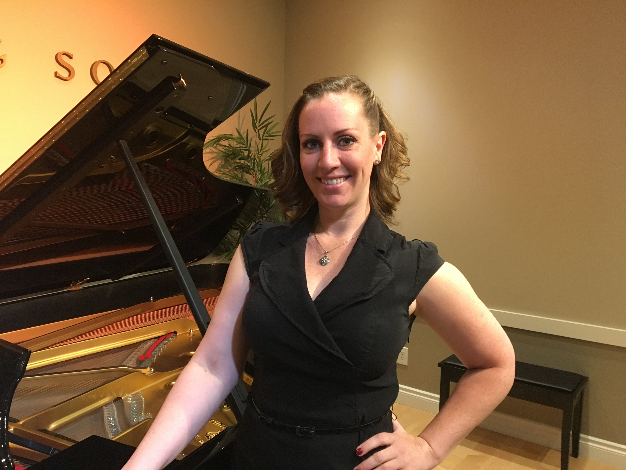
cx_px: 313
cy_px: 235
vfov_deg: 48.2
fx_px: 524
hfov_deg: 61.7
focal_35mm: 29
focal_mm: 4.15
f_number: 2.2
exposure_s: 1/30
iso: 160
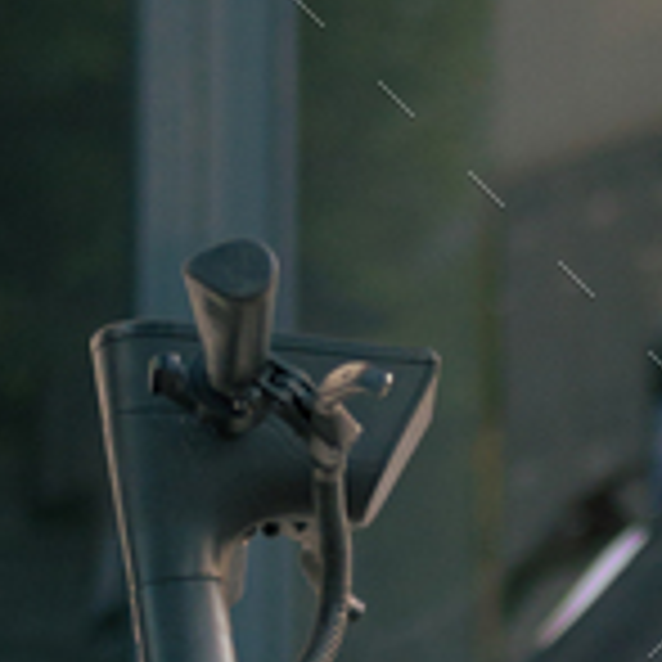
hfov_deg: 4.5
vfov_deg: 4.5
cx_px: 779
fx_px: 8308
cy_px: 1146
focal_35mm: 384
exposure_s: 1/250
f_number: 1.8
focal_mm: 50
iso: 400
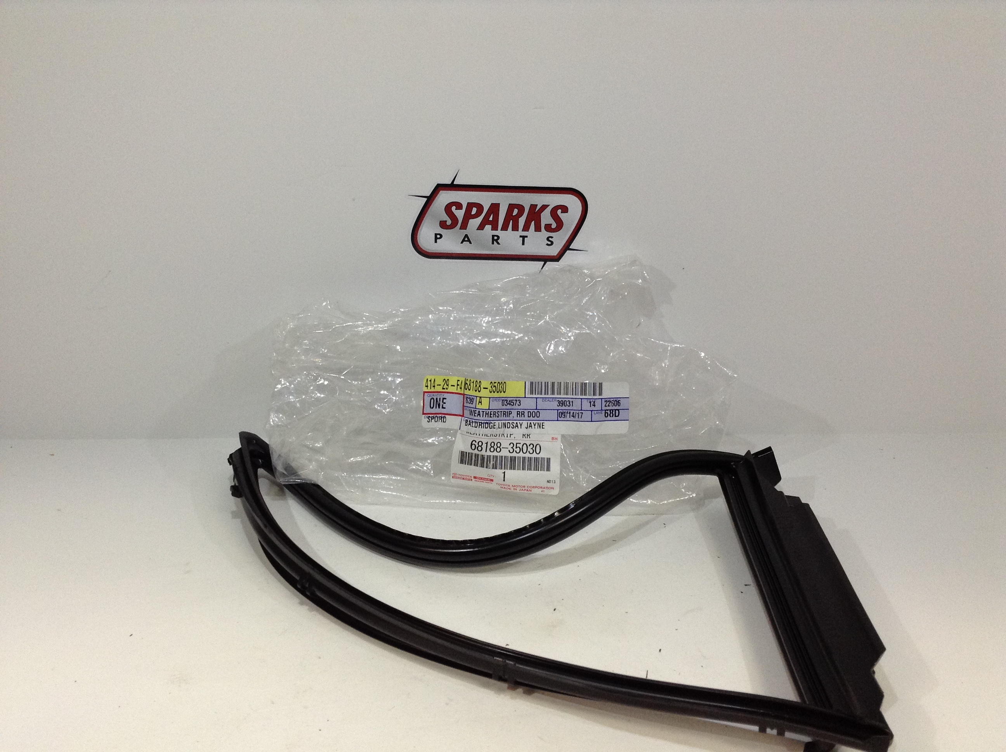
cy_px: 376
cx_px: 503
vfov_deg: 42.8
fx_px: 958
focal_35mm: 33
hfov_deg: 55.4
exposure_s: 1/24
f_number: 2.4
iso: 64
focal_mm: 3.3
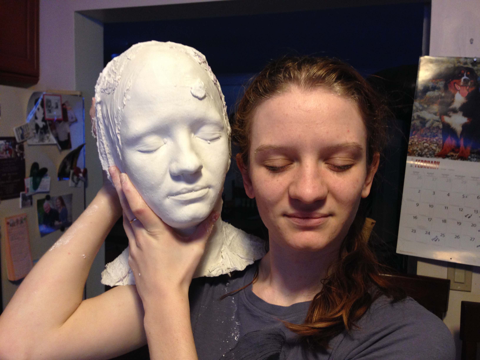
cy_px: 180
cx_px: 240
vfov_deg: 42.9
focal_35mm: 33
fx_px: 458
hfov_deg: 55.4
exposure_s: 1/20
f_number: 2.4
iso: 160
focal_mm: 4.12
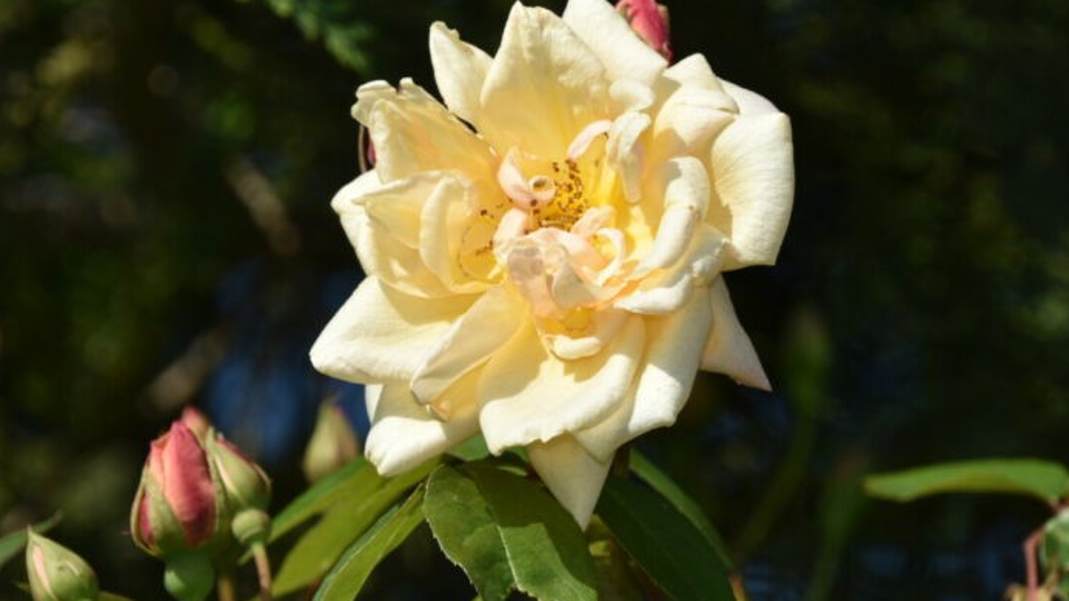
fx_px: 13801
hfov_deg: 4.4
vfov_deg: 2.5
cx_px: 524
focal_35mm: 487
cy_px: 339
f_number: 13
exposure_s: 1/200
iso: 100
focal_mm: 280
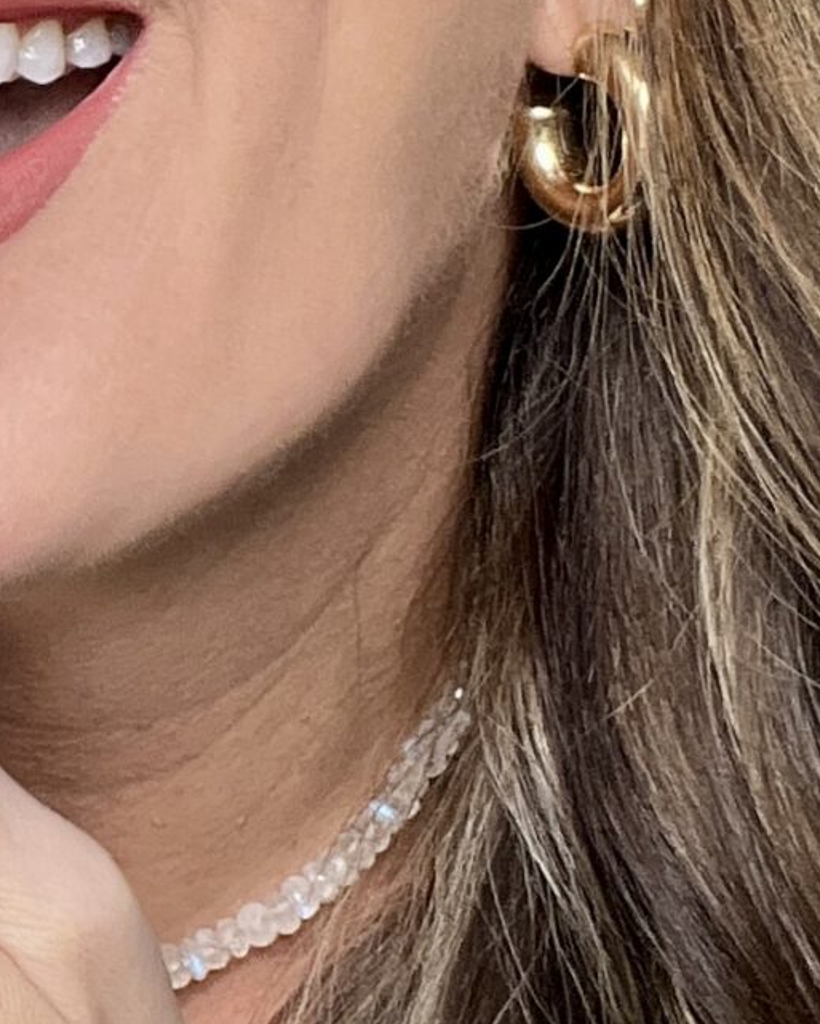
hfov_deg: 12.5
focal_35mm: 117
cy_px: 323
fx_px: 3548
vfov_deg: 16.4
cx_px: -451
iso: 80
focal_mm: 2.71
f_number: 2.2
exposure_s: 1/120
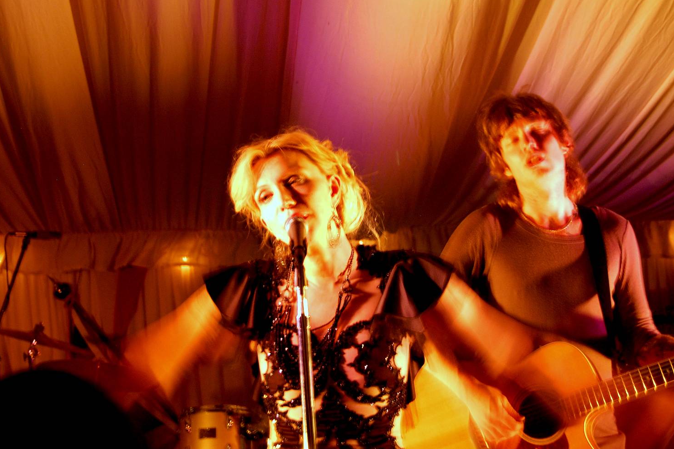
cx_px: 341
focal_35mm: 64
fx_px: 1198
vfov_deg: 21.2
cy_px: 225
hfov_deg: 31.4
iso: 800
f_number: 5.3
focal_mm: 42
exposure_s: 1/5
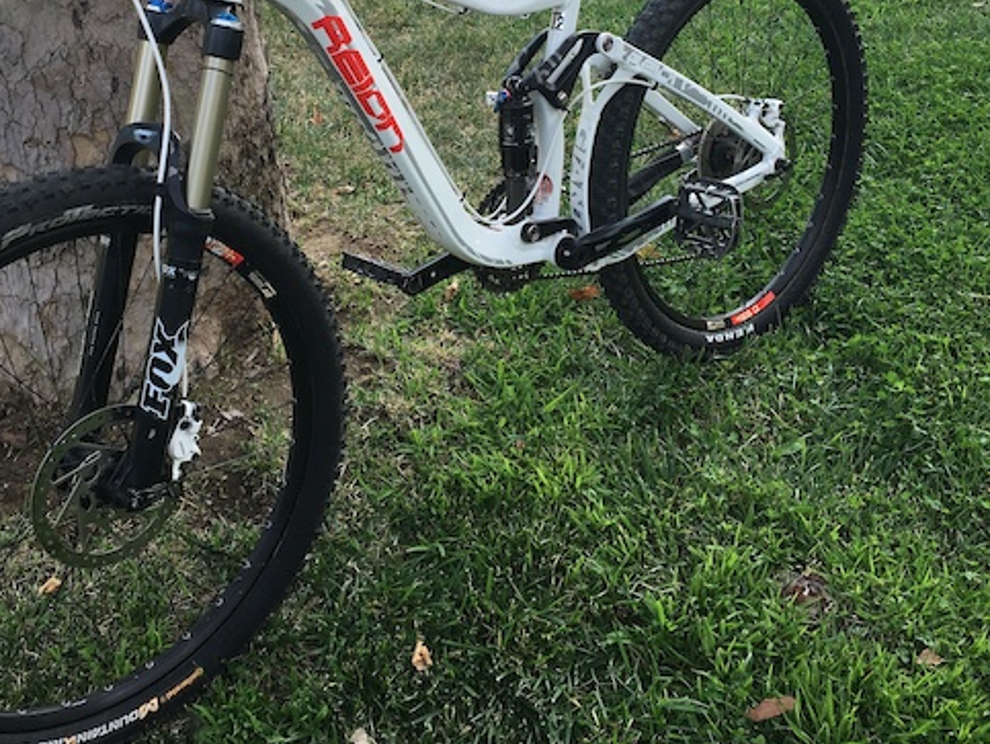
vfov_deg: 29.8
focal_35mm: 48
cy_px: 180
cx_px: 449
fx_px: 1374
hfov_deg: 39.6
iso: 25
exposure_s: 1/193
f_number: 2.2
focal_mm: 4.15
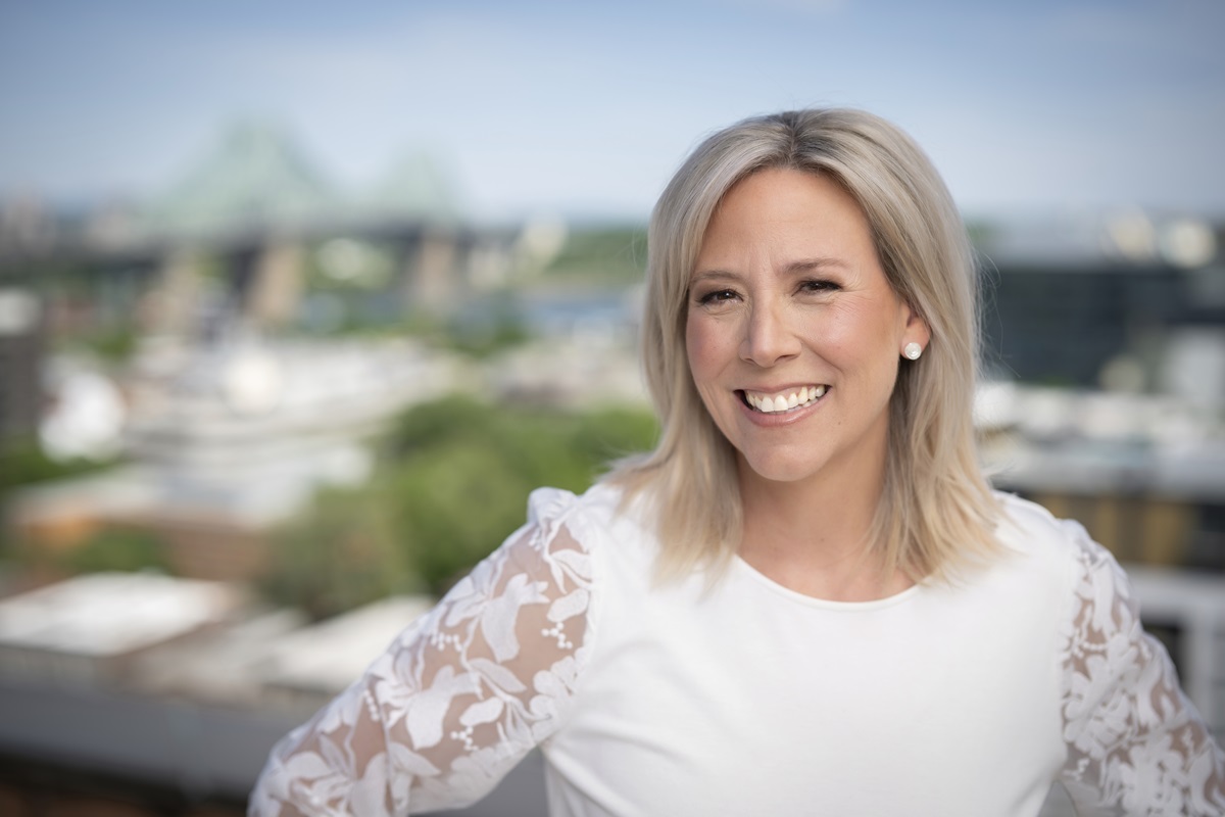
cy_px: 408
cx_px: 612
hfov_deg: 39.6
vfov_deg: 27.0
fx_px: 1701
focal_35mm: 50
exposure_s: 1/3200
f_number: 2
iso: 100
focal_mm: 50
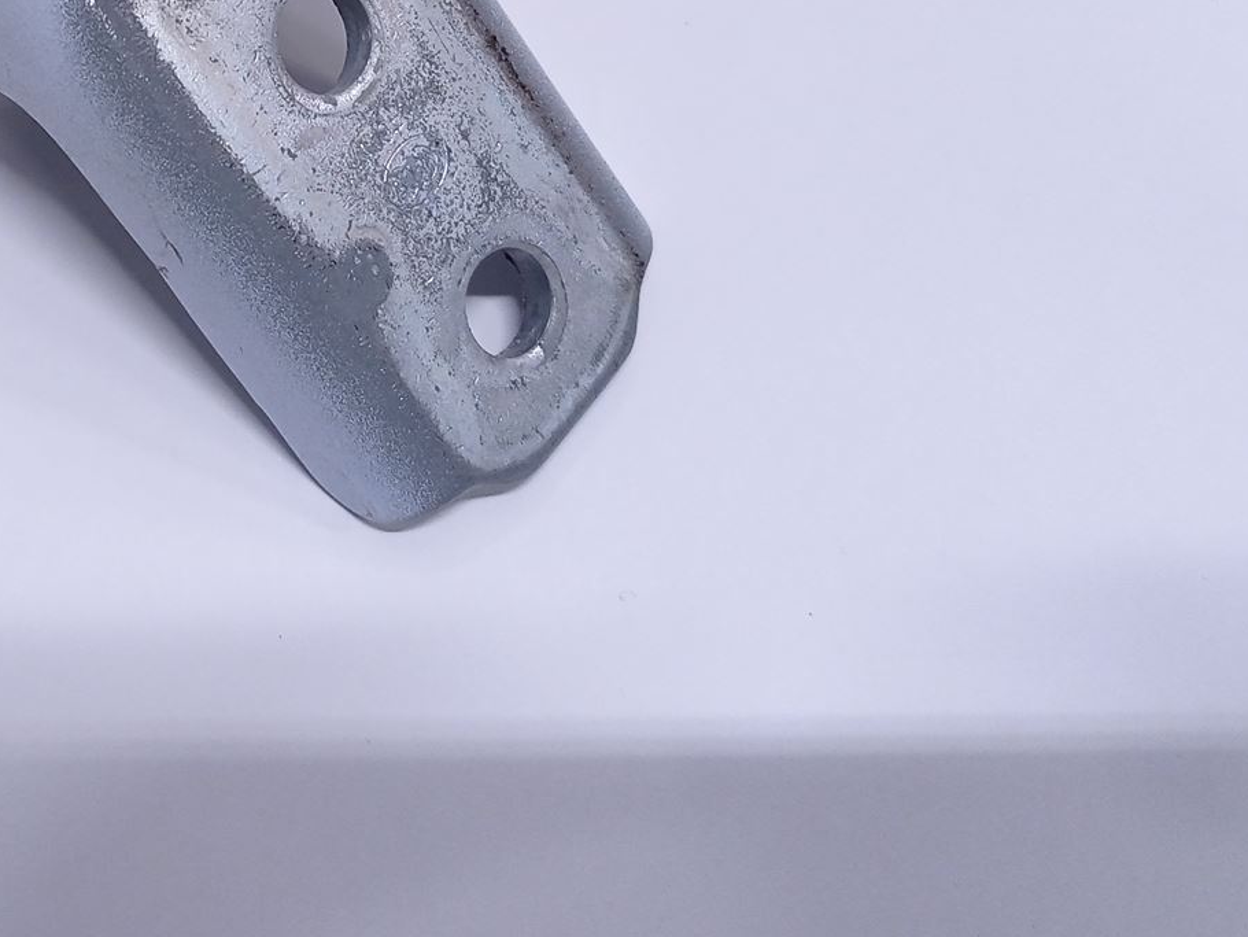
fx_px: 2272
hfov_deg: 29.5
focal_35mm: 63
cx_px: 145
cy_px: -4
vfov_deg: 22.4
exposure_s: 1/100
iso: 160
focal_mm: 4.7
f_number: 1.79
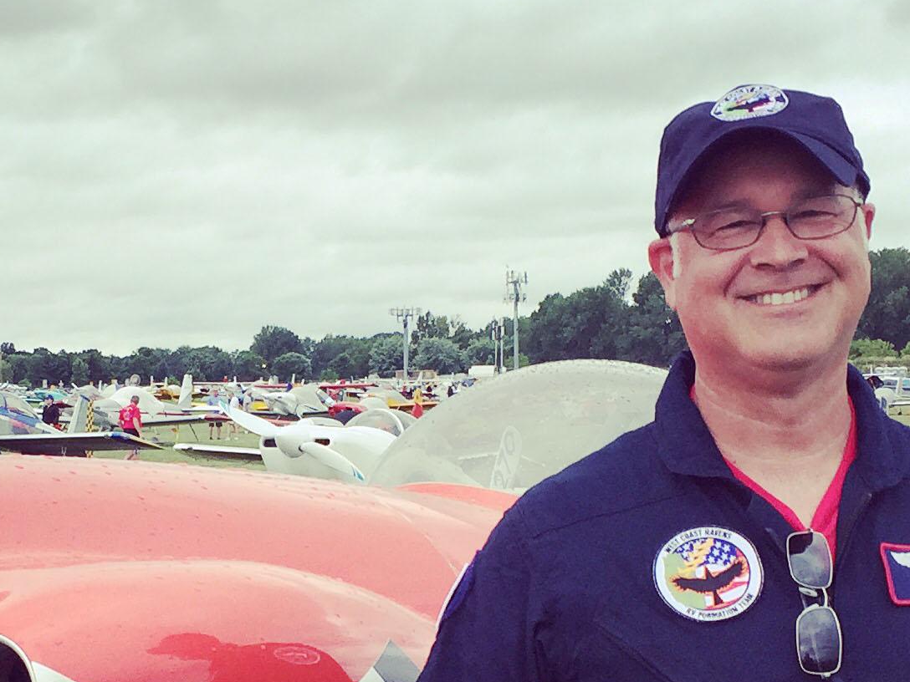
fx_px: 2287
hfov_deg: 22.4
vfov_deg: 16.8
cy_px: 588
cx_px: 268
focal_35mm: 87
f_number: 2.2
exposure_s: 1/1099
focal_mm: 4.15
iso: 32
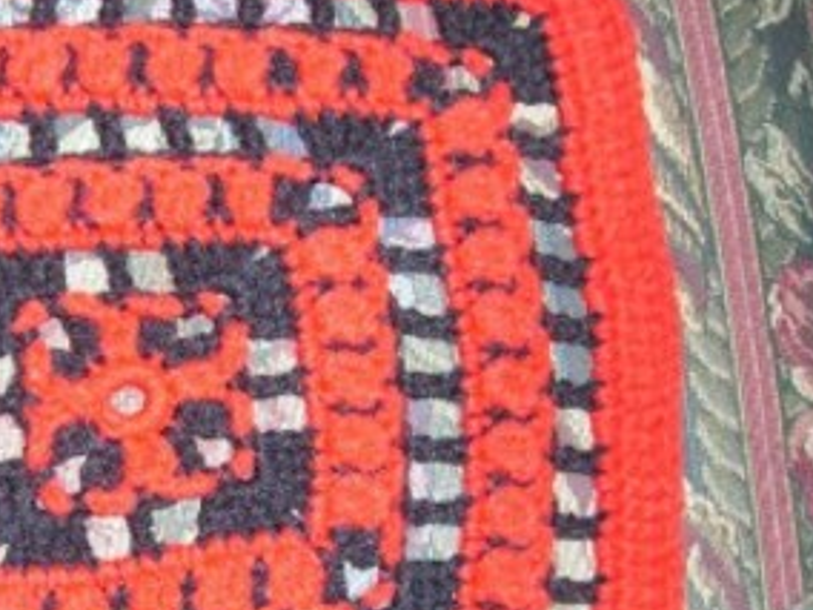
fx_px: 1574
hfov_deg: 28.3
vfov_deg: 21.8
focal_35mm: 67
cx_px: 143
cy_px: 412
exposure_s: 1/60
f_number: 2.7
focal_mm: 6.2
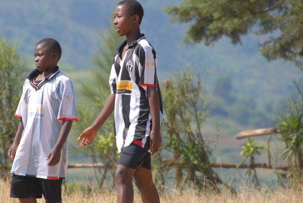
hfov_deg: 4.3
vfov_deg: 2.9
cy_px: 110
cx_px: 99
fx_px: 4019
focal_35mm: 477
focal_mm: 200
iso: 400
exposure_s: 1/800
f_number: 5.6
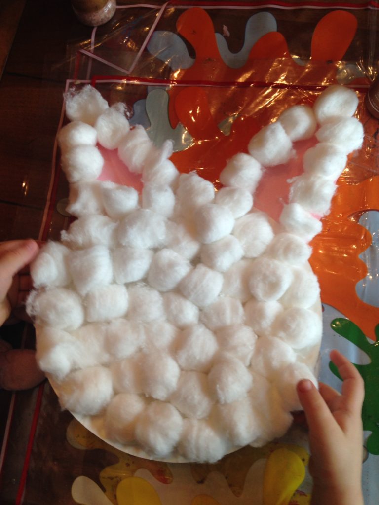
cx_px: 190
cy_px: 252
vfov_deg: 55.4
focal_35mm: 33
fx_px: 482
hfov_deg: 42.9
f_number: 2.4
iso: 64
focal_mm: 4.12
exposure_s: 1/40
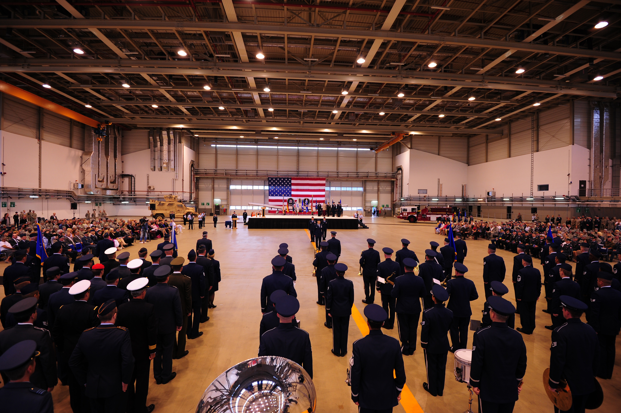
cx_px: 310
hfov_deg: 96.8
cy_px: 206
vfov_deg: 73.7
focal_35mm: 16
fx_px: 276
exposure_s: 1/100
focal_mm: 16
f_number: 4
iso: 500
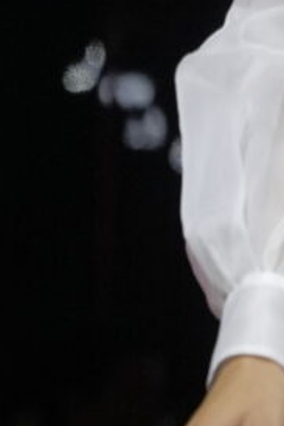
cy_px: 6
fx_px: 5793
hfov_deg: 2.8
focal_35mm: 489
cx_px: 709
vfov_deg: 4.2
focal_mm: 70
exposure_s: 1/250
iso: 1600
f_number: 2.8
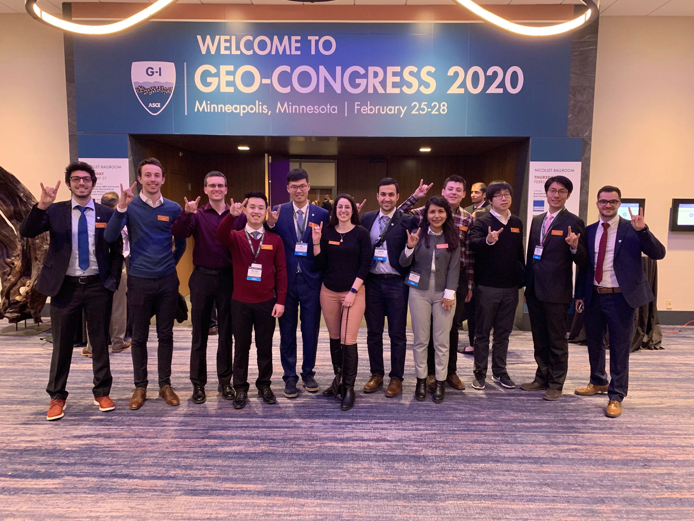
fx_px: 521
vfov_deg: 53.1
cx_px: 347
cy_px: 260
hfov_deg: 67.3
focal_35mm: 26
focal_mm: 4.25
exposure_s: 1/30
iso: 320
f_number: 1.8
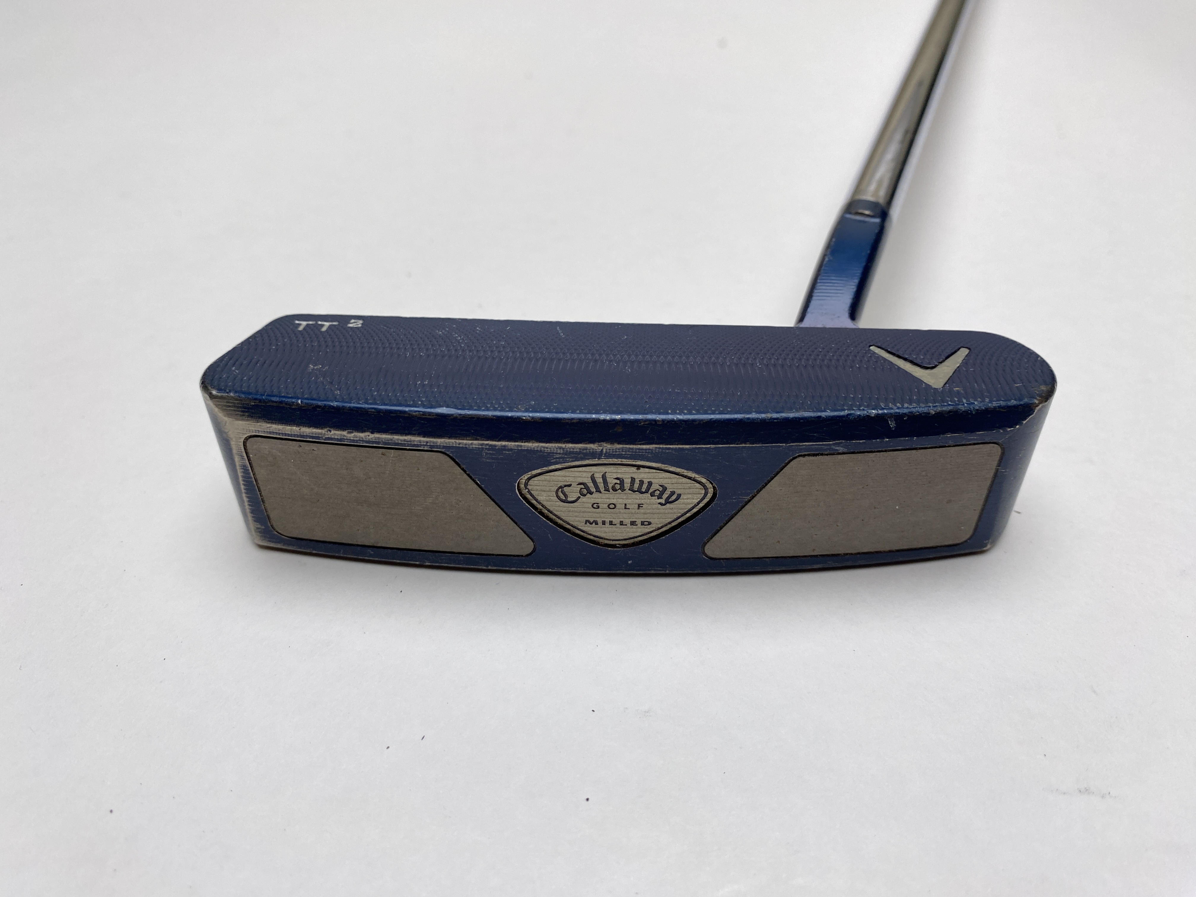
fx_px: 898
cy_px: 448
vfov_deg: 53.1
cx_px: 598
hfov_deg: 67.3
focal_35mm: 26
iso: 32
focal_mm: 4.25
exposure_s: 1/263
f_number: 1.8
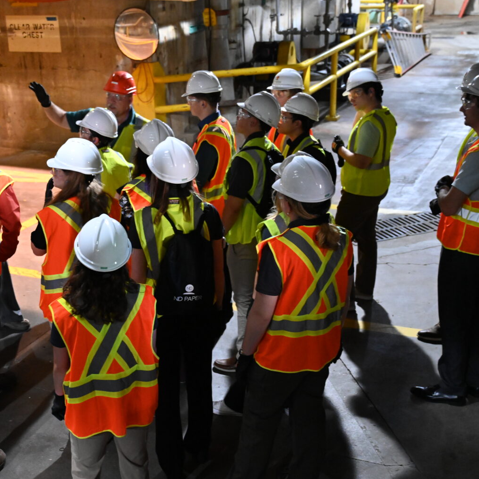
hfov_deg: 34.4
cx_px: 166
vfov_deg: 34.7
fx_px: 767
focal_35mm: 49
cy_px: 239
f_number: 4
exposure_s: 1/60
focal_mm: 38
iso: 9000
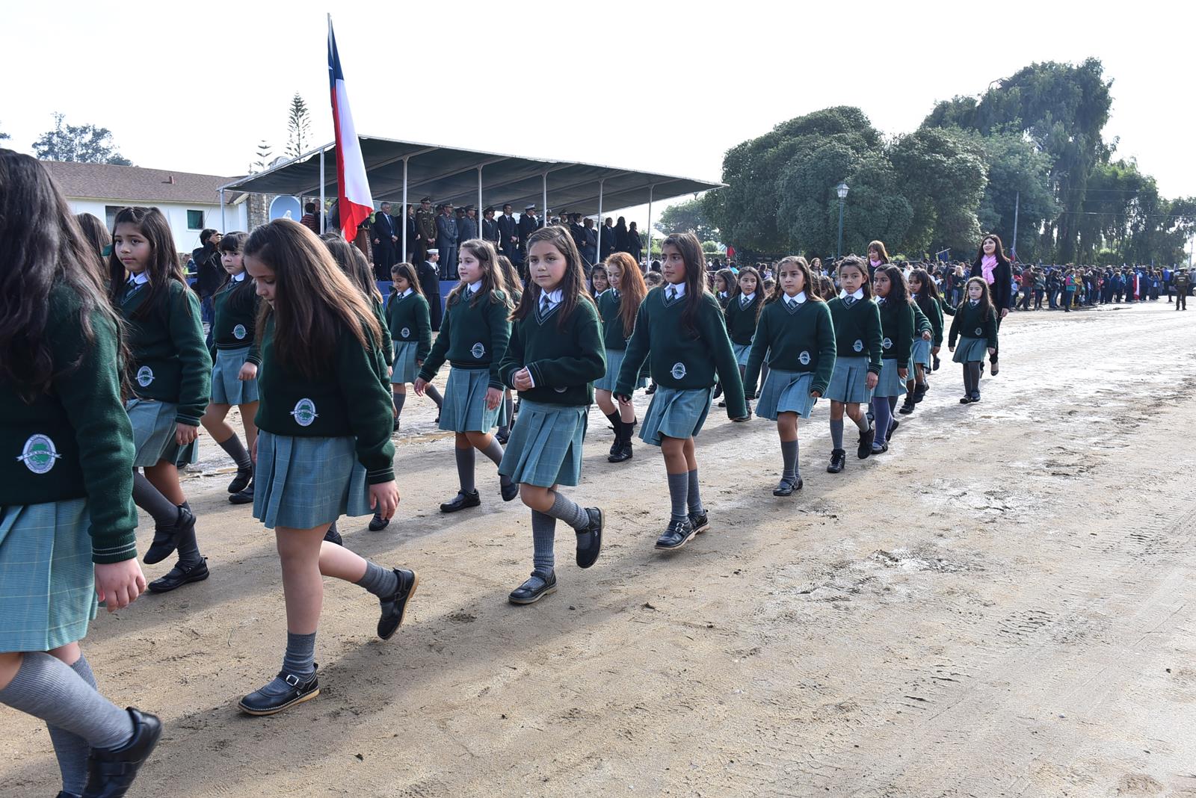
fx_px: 897
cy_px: 399
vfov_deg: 48.0
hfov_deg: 67.4
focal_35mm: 27
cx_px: 598
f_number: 8
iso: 400
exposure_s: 1/400
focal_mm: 27
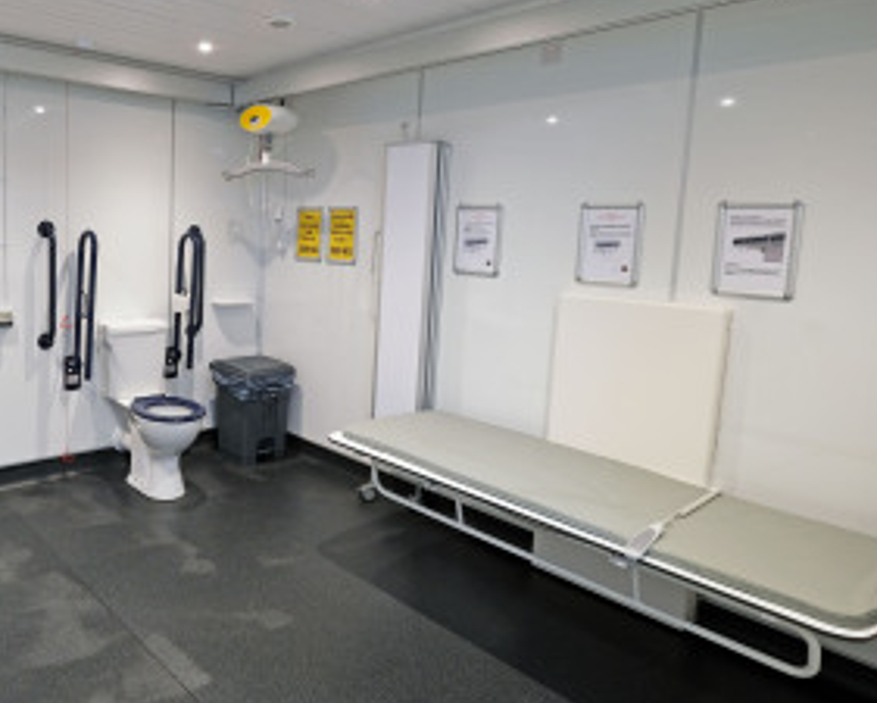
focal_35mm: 25
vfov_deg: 56.6
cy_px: 302
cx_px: 228
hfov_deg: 64.3
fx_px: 649
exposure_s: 1/15
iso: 400
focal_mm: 10
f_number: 5
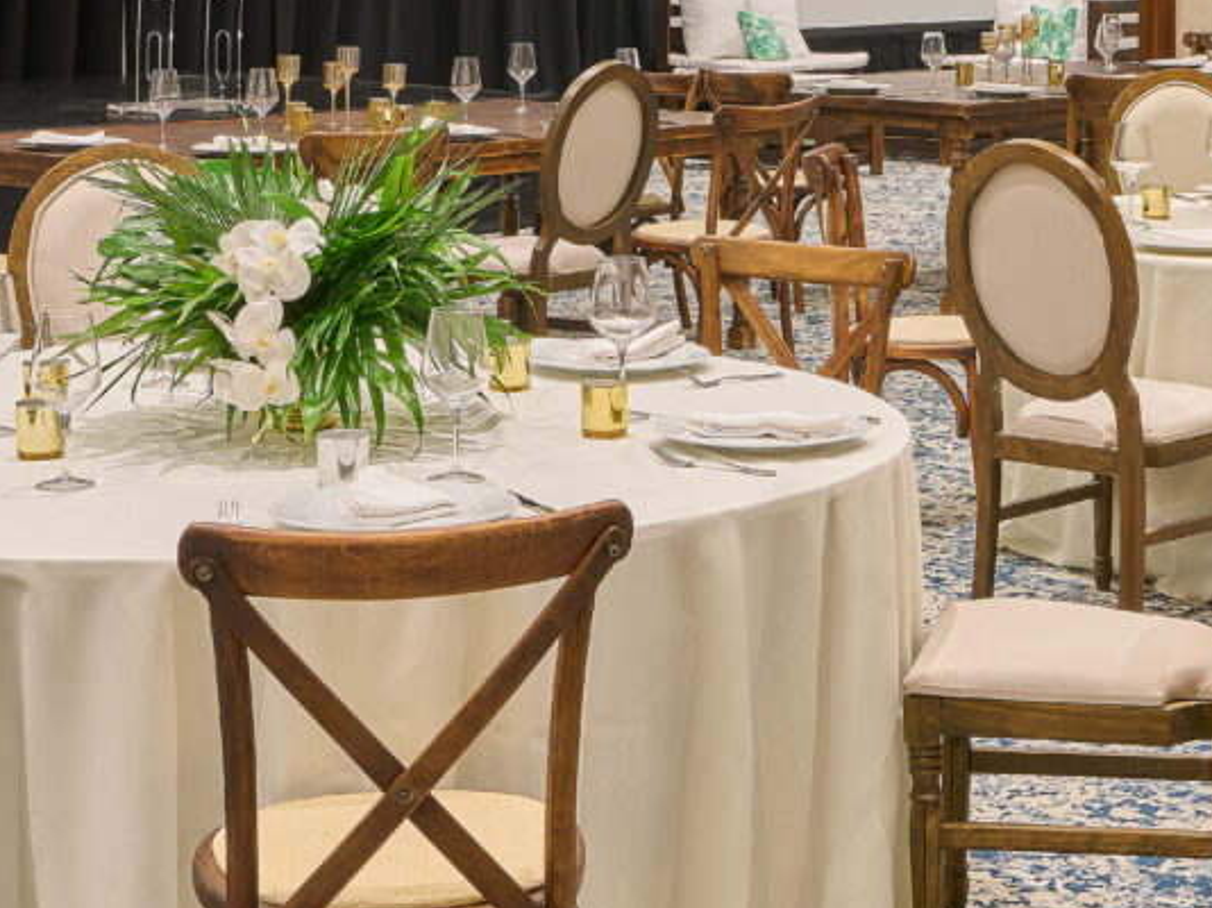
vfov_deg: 17.1
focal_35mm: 83
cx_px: 831
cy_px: -134
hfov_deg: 23.4
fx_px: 2905
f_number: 13
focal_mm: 30
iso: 200
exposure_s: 1/2
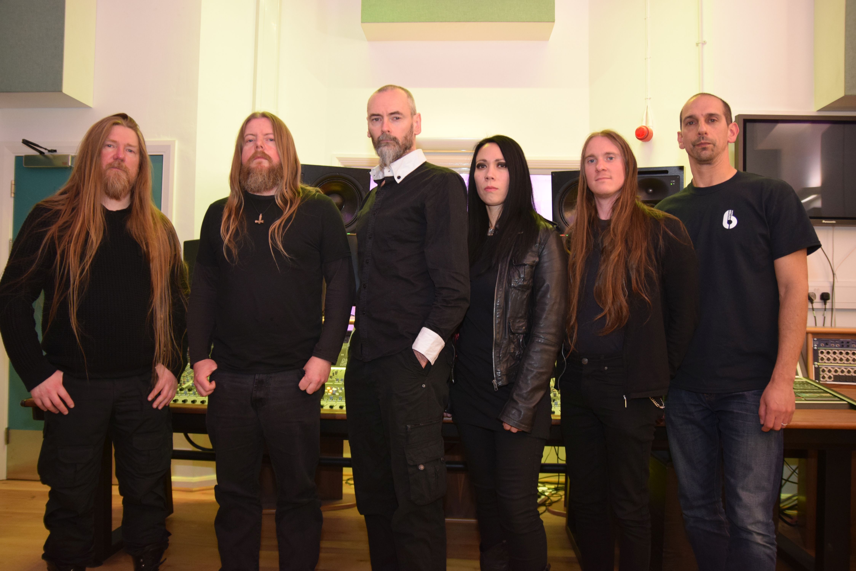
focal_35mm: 27
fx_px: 642
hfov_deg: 67.4
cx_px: 428
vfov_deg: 48.0
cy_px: 286
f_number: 2.8
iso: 1250
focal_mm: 18
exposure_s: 1/60
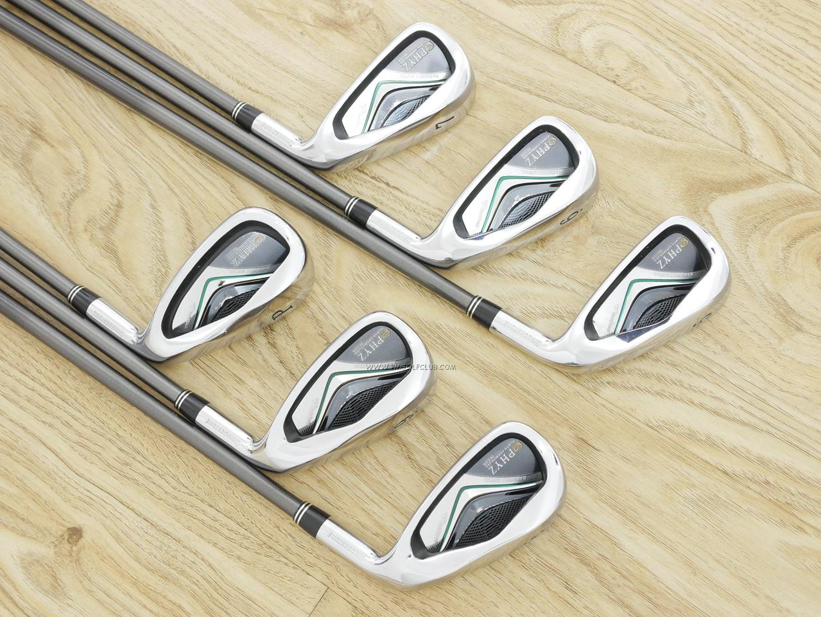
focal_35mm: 50
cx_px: 410
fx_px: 1186
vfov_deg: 29.1
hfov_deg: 38.2
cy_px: 308
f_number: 4.5
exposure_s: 1/50
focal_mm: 25
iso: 1600
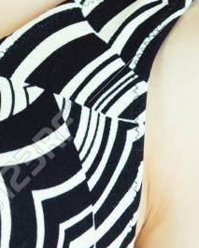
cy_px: -351
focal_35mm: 641
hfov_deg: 2.4
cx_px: -10
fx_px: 4716
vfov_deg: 3.0
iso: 100
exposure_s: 1/160
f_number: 5.6
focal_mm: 140
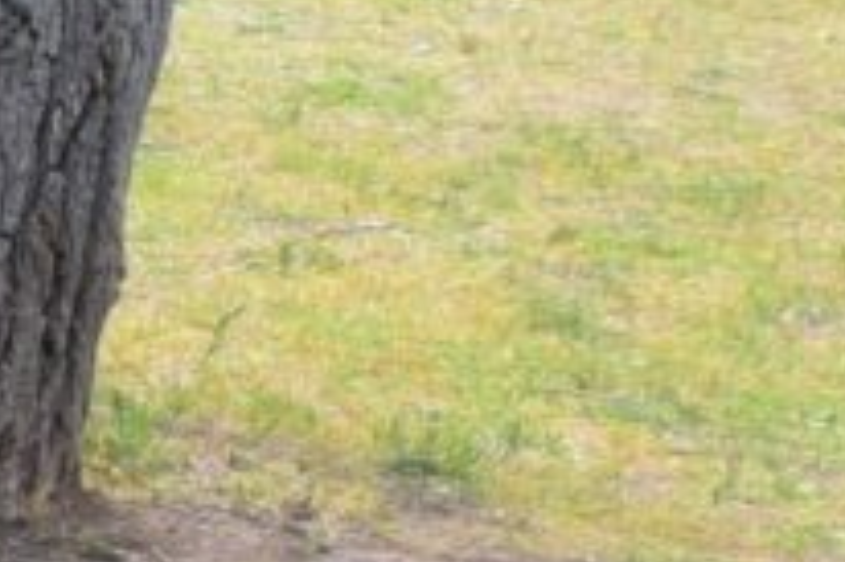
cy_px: 80
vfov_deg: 7.6
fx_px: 4198
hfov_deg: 8.3
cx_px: -2215
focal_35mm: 179
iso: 400
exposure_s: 1/320
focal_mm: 24
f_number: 10
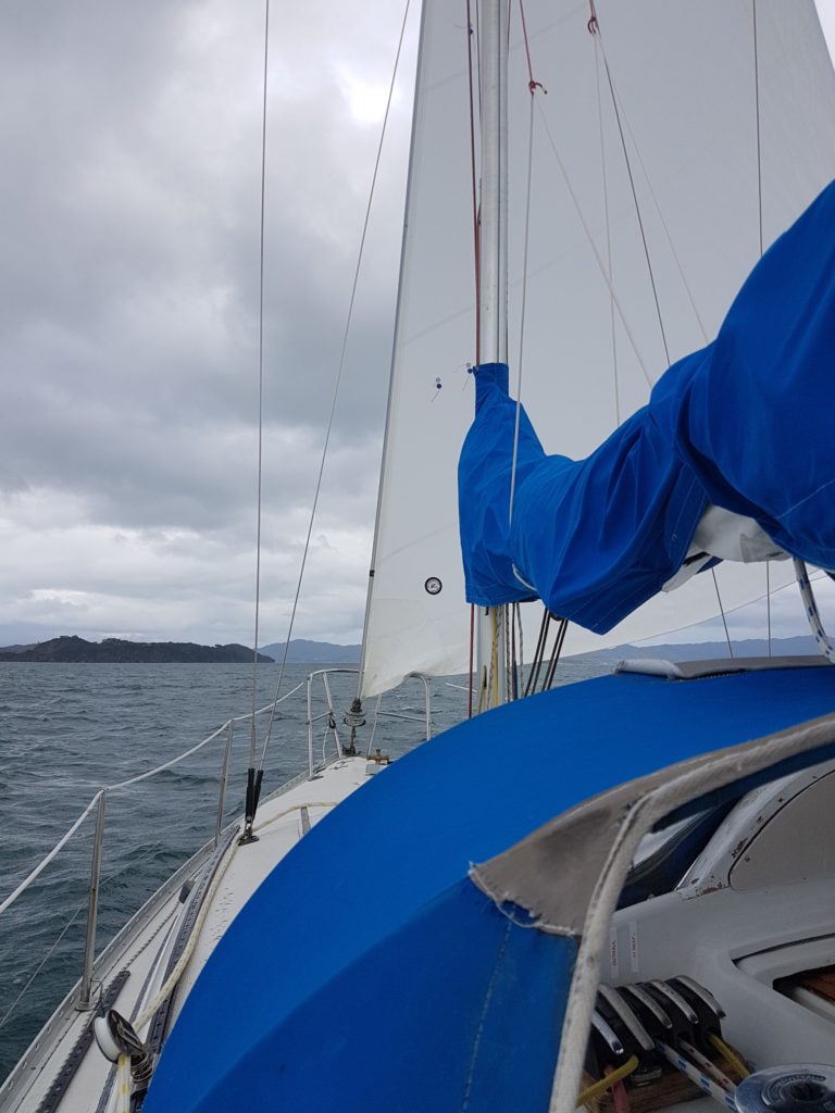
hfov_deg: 53.1
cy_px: 556
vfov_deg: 67.3
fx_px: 836
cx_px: 418
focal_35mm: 26
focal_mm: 4.2
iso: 40
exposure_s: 1/2408
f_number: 1.7
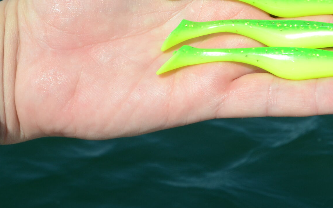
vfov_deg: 16.8
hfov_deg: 26.4
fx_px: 681
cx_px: 313
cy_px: -23
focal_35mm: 75
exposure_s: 1/500
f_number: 11
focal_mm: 22
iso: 400
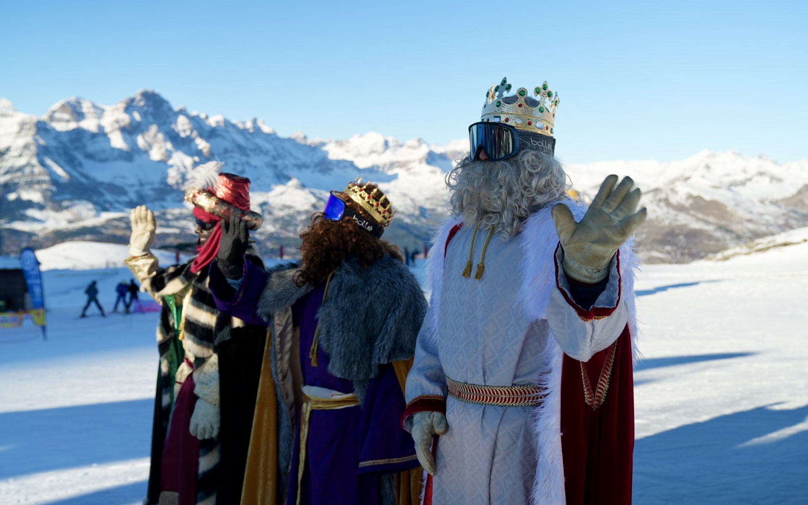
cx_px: 406
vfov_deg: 34.4
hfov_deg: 52.8
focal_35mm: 37
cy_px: 241
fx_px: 815
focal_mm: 36
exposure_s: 1/80
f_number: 4
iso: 250
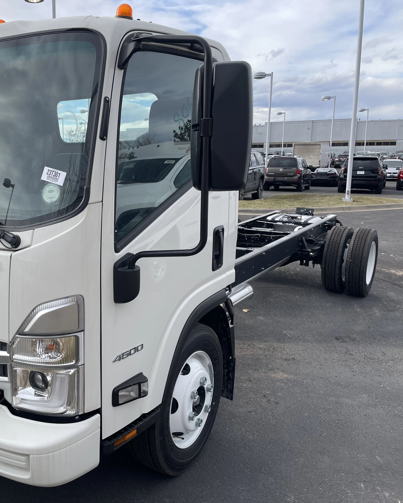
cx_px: 86
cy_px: 250
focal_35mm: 34
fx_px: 507
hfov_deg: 41.6
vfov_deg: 52.8
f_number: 1.6
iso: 32
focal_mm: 4.2
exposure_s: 1/1689
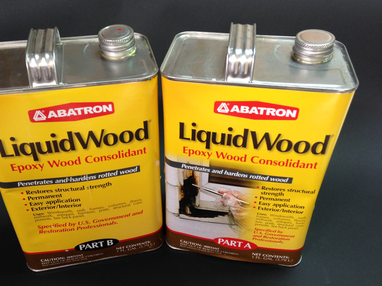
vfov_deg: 39.6
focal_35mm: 36
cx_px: 174
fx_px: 397
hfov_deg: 51.3
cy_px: 150
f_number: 2.4
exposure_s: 1/20
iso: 100
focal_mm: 4.12
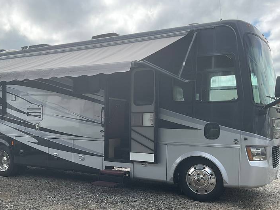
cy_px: 147
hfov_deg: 45.6
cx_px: 120
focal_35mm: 41
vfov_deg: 34.7
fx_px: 332
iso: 16
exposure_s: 1/1035
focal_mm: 3
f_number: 1.8
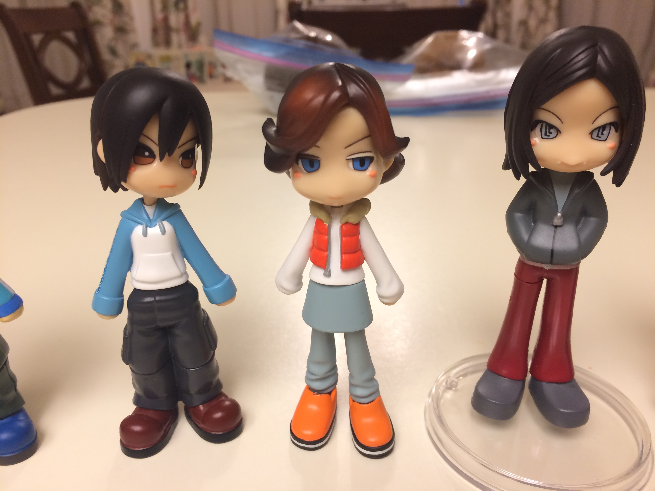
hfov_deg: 61.7
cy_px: 246
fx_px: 549
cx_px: 328
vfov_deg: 48.2
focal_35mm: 29
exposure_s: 1/30
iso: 64
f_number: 2.2
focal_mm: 4.15
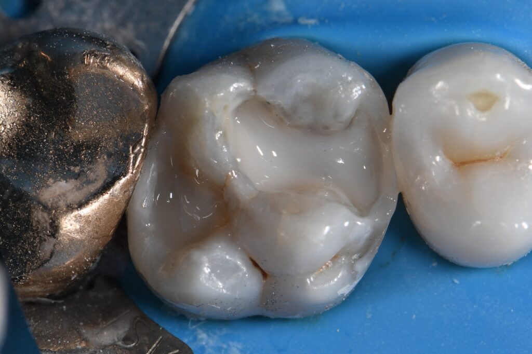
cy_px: 177
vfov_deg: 8.7
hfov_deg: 13.1
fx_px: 2319
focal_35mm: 157
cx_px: 266
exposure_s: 1/160
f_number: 32
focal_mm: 105
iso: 200
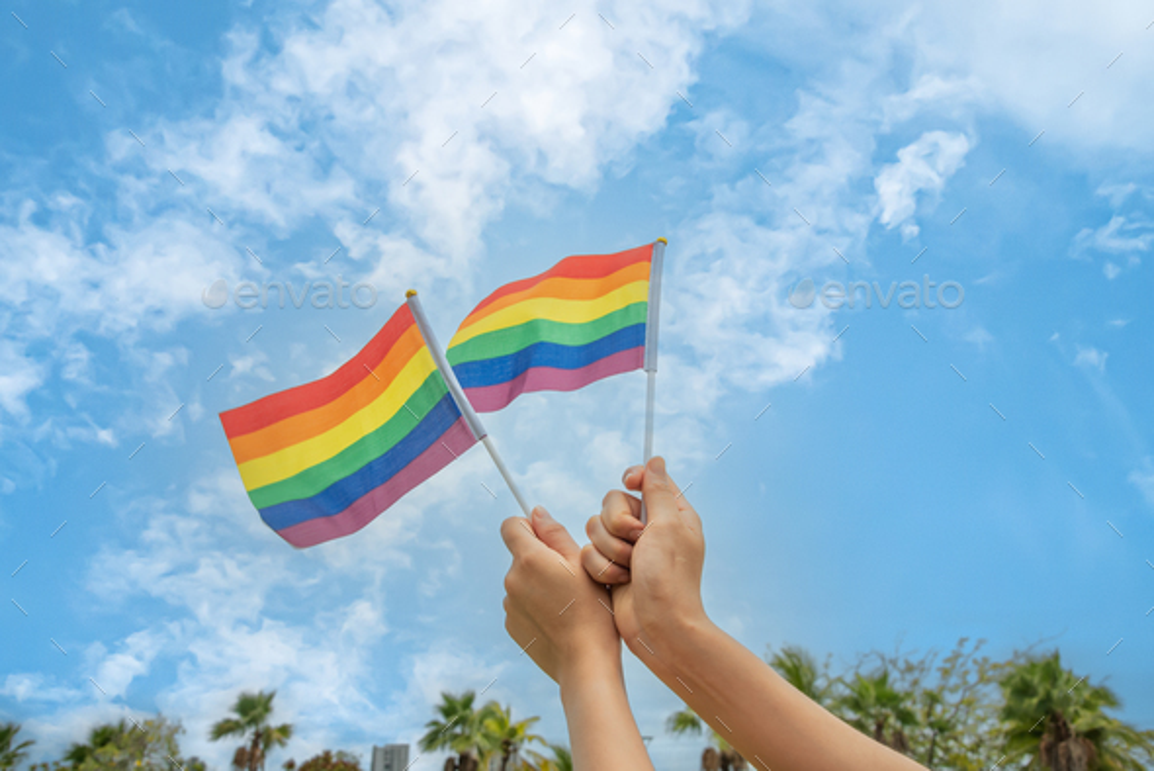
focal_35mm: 30
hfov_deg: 61.9
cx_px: 577
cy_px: 386
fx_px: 962
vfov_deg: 43.7
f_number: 7.1
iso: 200
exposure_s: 1/1000
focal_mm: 30
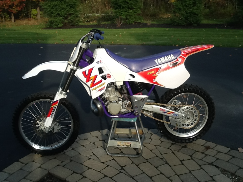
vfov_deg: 32.9
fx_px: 309
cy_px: 91
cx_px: 122
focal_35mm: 44
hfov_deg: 42.9
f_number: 2.4
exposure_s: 1/361
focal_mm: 2.03
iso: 40
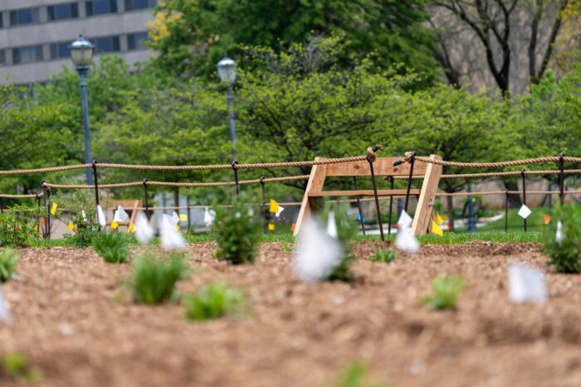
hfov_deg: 18.8
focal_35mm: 109
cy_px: 194
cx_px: 290
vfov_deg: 12.6
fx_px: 1759
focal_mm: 109
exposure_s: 1/2000
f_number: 2.8
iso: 160
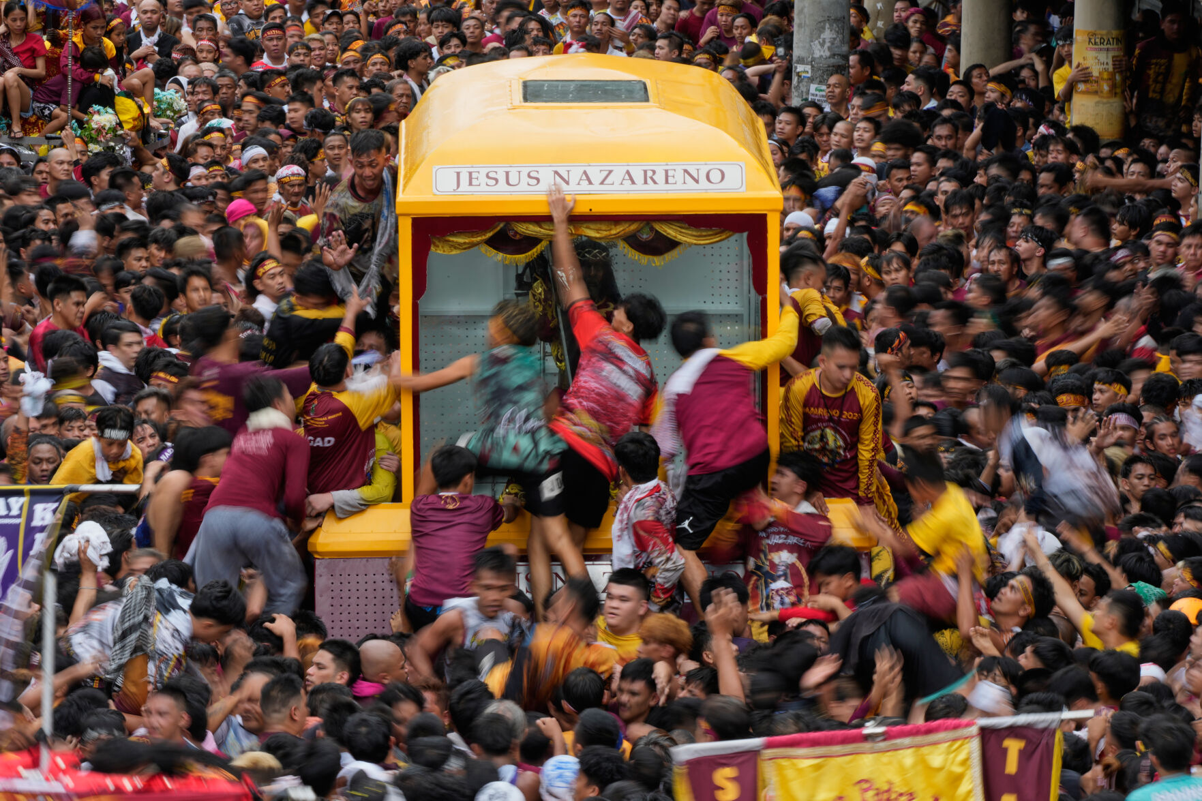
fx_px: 7945
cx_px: 601
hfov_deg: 8.7
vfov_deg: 5.8
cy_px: 400
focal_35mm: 238
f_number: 25
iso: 100
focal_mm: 238
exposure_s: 1/8
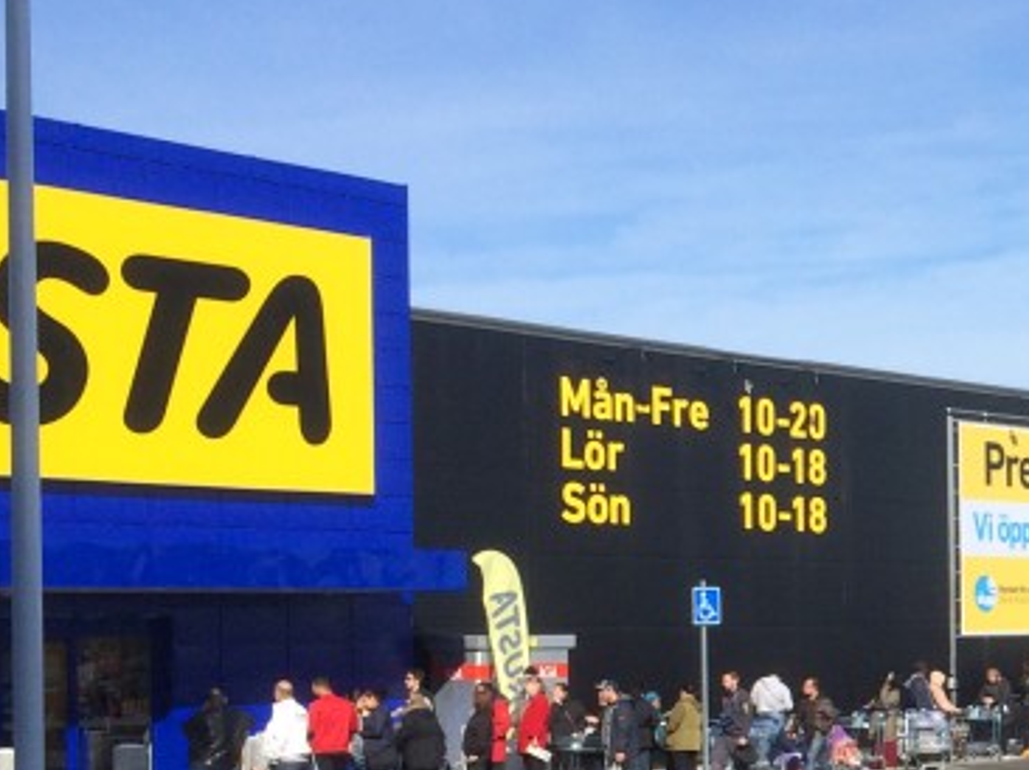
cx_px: 1380
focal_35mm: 84
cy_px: 604
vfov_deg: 17.4
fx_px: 2495
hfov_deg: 20.9
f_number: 2.2
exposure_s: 1/2415
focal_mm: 4.12
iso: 40
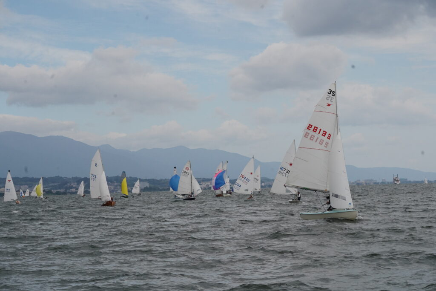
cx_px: 218
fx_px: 1211
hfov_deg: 20.4
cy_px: 146
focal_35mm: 100
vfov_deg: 13.7
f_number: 10
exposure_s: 1/3200
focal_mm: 100
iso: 2500
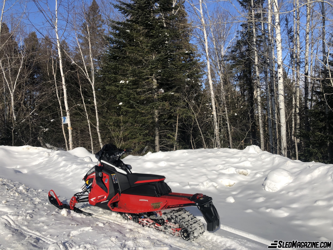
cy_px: 125
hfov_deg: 63.4
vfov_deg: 49.7
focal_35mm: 28
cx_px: 166
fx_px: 269
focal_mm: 3.99
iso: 20
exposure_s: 1/2825
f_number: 1.8
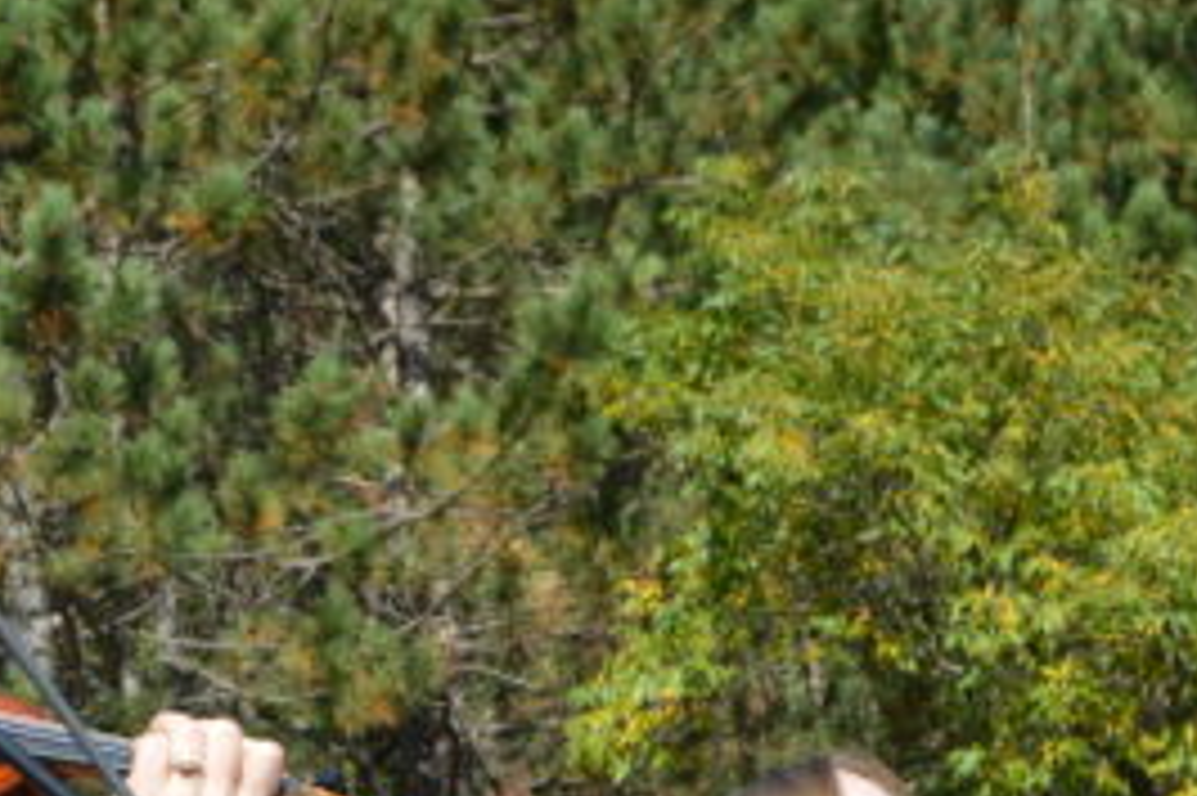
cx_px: 531
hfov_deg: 15.3
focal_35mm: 134
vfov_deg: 9.9
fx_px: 4467
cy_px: 1100
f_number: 8
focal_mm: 31
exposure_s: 1/250
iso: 100
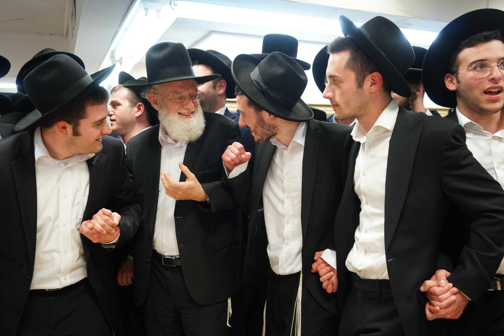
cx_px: 252
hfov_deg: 59.5
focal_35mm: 32
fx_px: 441
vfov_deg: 41.7
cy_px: 168
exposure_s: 1/125
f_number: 4
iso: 1600
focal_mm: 21
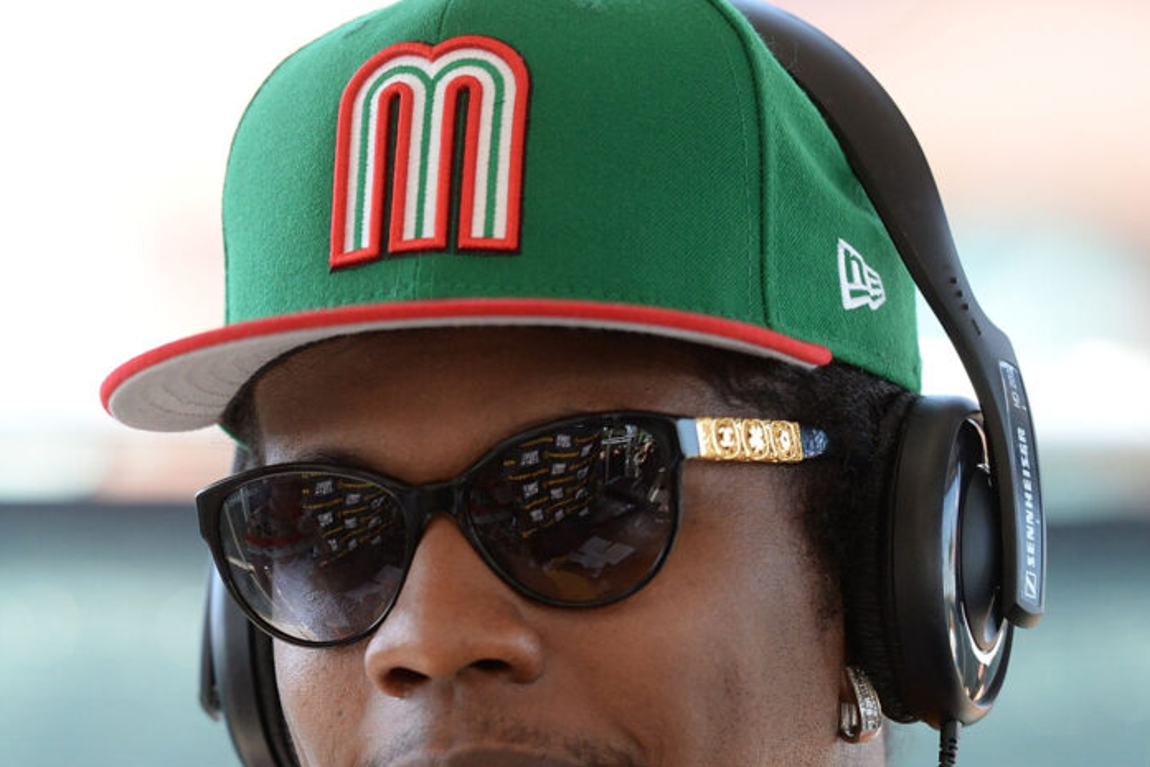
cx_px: 403
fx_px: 13067
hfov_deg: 5.0
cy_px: 770
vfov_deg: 3.4
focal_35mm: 409
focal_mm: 190
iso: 1000
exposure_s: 1/1250
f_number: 2.8
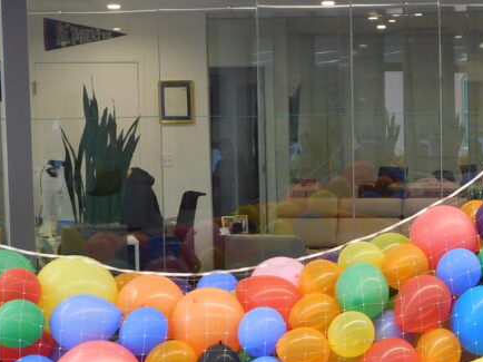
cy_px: 196
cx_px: 435
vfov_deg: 17.3
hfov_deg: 22.5
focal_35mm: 85
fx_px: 1185
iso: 200
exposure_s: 1/30
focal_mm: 6.3
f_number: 3.5
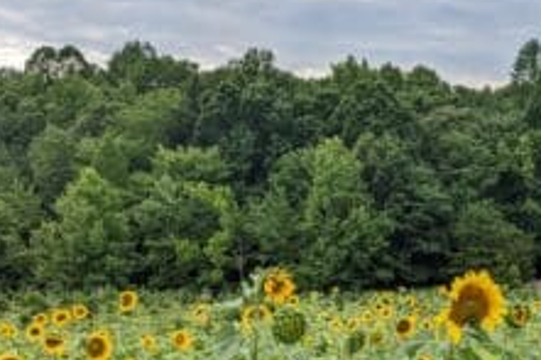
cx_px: 455
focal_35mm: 61
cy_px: 326
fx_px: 916
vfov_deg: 21.7
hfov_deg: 31.8
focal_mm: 4.38
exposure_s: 1/2611
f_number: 1.73
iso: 53
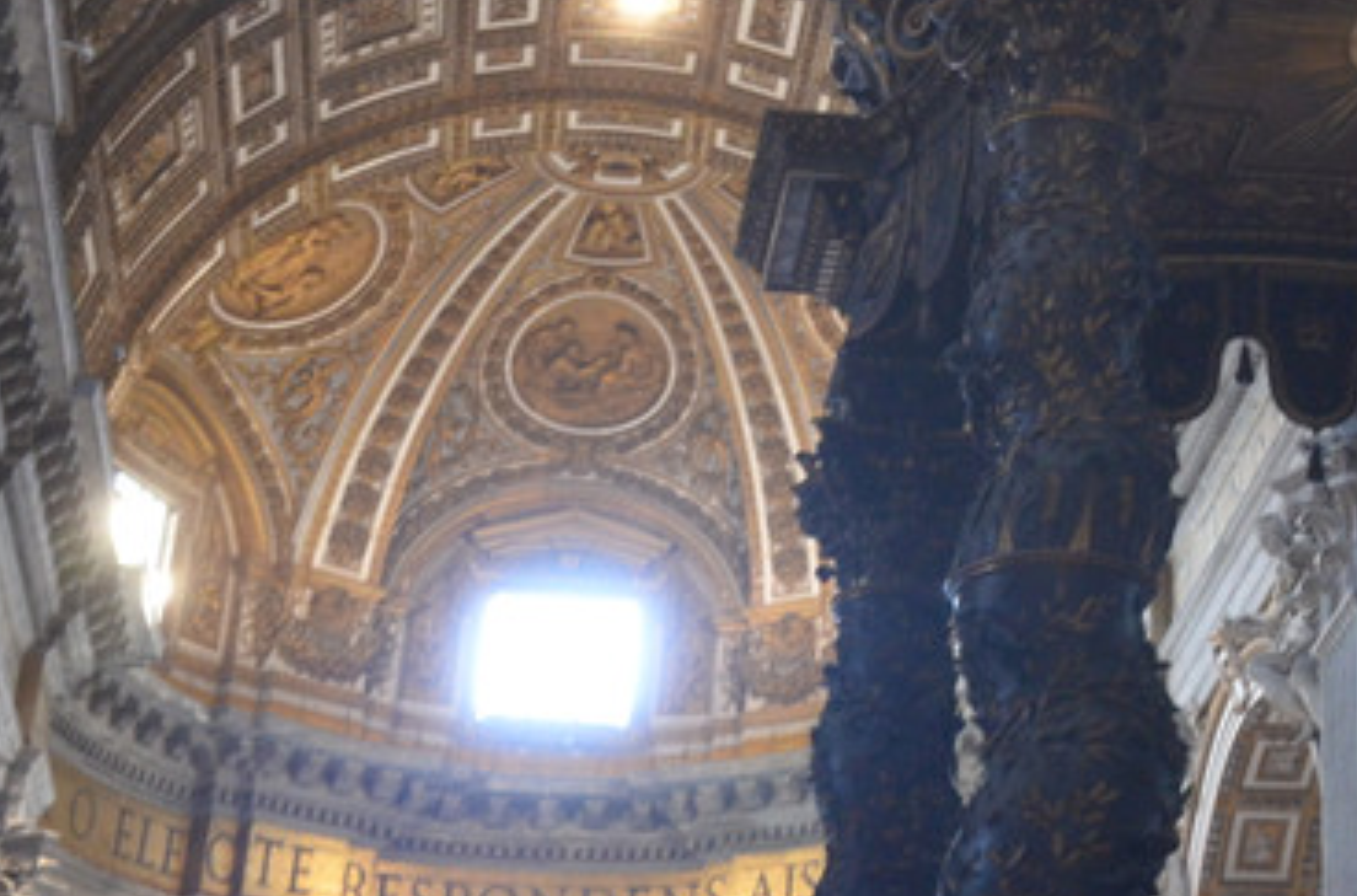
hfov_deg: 21.1
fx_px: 3458
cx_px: 1508
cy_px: -262
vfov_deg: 14.2
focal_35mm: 92
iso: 1250
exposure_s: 1/30
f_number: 2.8
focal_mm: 18.5
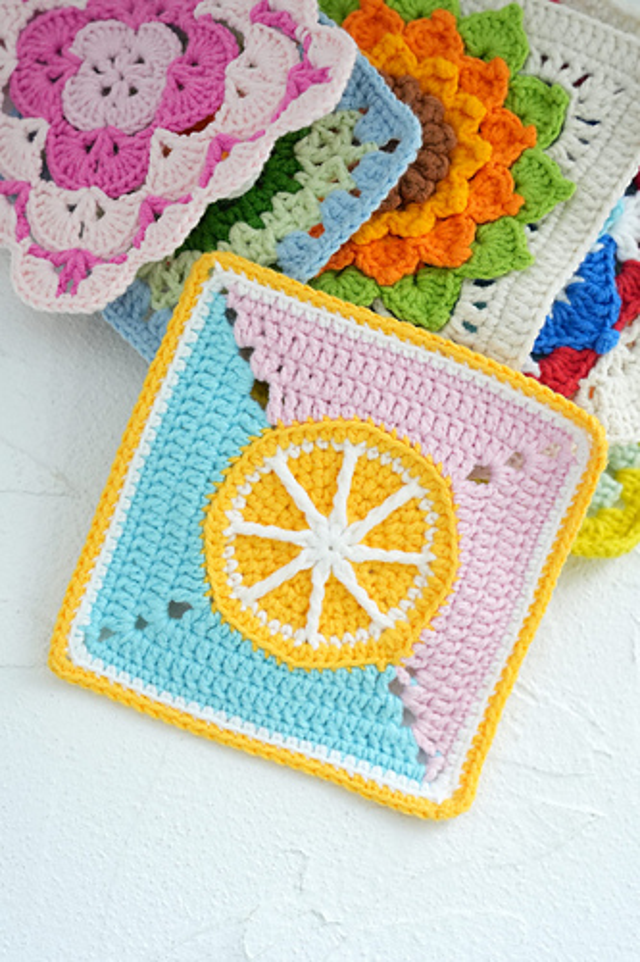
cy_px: 481
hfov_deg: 19.4
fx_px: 1868
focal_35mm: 70
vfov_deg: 28.9
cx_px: 320
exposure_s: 1/320
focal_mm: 70
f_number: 5.6
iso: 3200
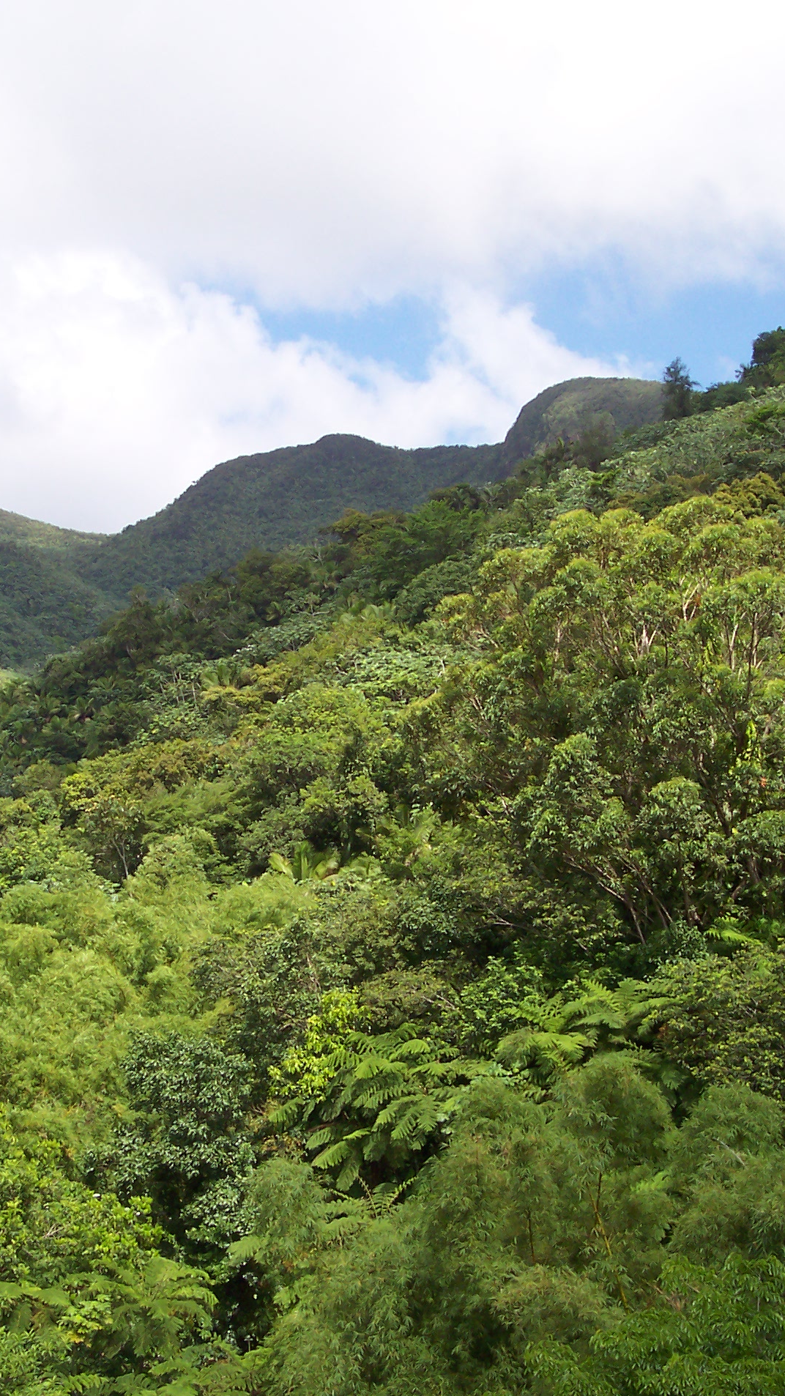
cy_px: 695
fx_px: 2072
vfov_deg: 37.2
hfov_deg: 21.4
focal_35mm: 56
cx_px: 257
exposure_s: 1/500
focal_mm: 8
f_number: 4.8
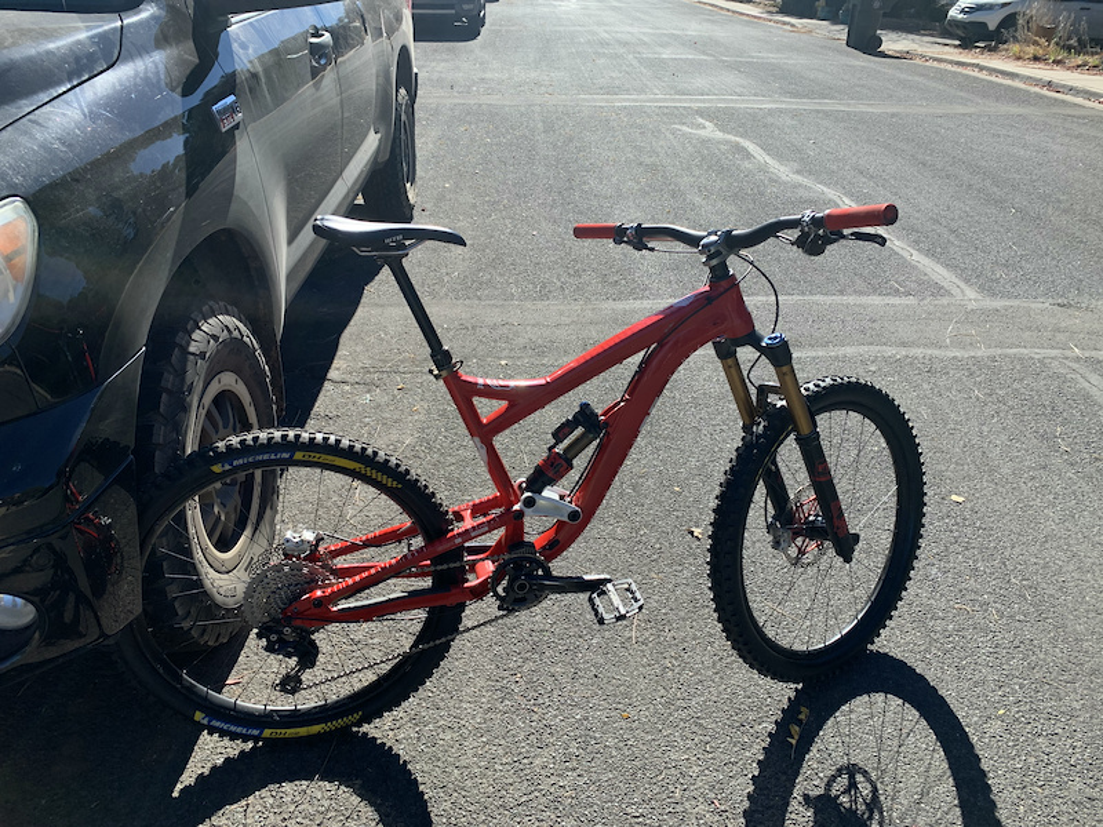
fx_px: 828
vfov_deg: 53.1
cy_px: 414
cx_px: 552
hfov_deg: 67.3
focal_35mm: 26
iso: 25
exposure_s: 1/1043
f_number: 1.8
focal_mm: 4.25
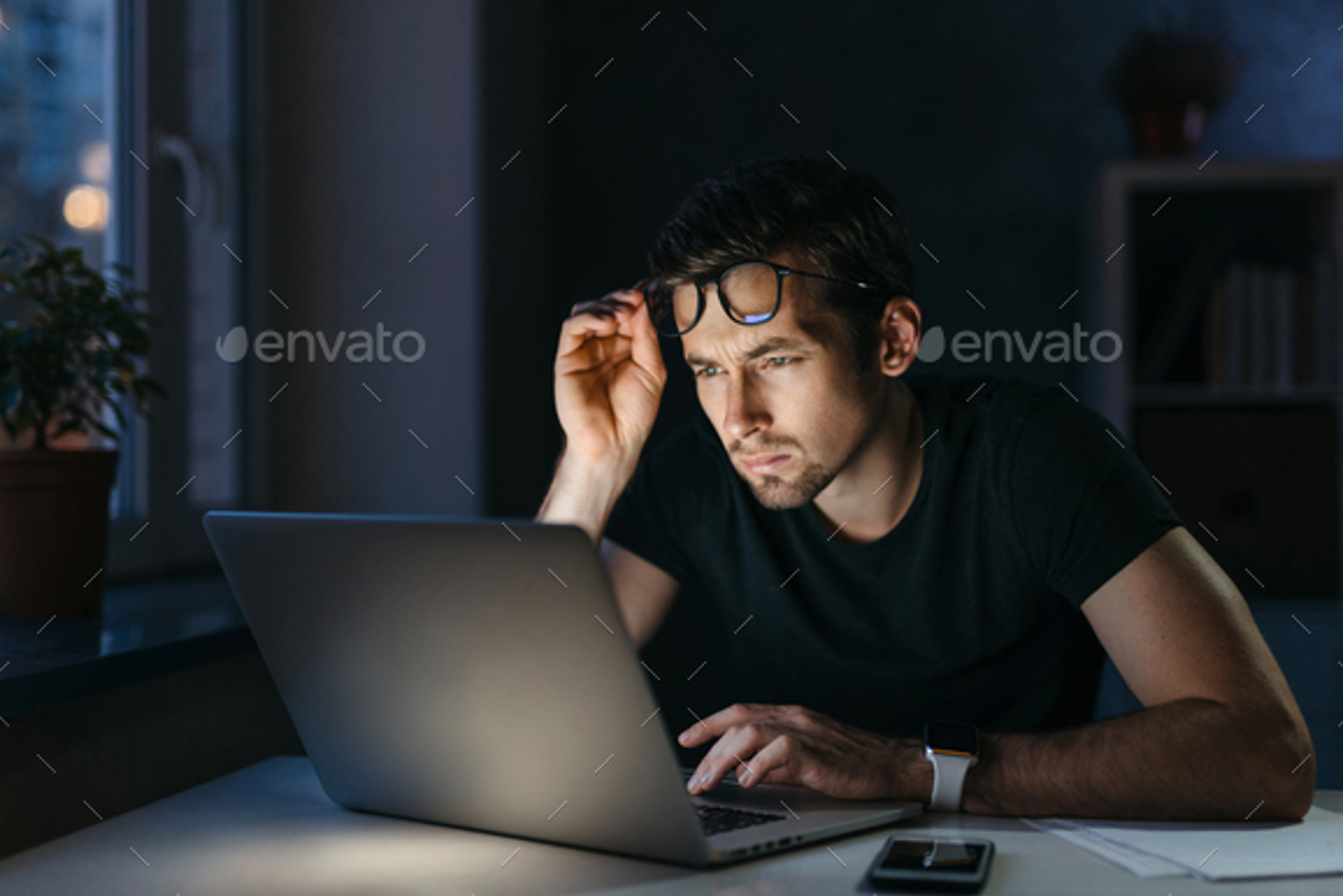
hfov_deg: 38.9
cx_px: 662
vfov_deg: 26.5
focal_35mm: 51
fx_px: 1903
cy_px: 454
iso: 1000
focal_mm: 50
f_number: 1.4
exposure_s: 1/25
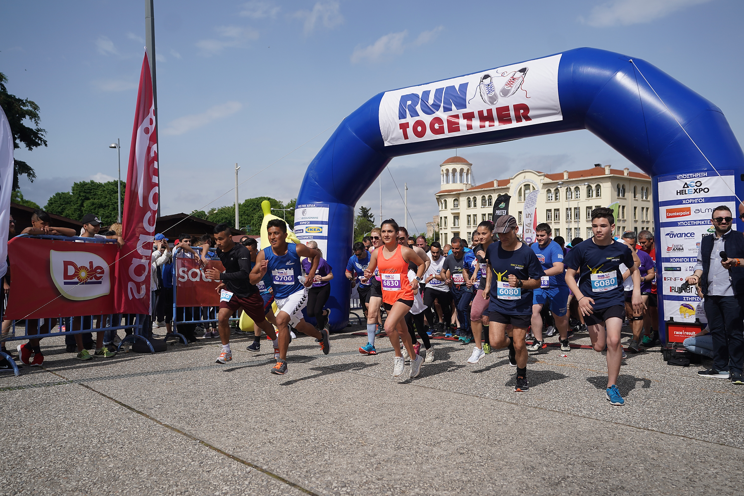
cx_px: 372
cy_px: 248
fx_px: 620
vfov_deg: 43.6
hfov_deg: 61.9
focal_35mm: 30
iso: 100
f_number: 3.5
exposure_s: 1/2500
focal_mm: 30
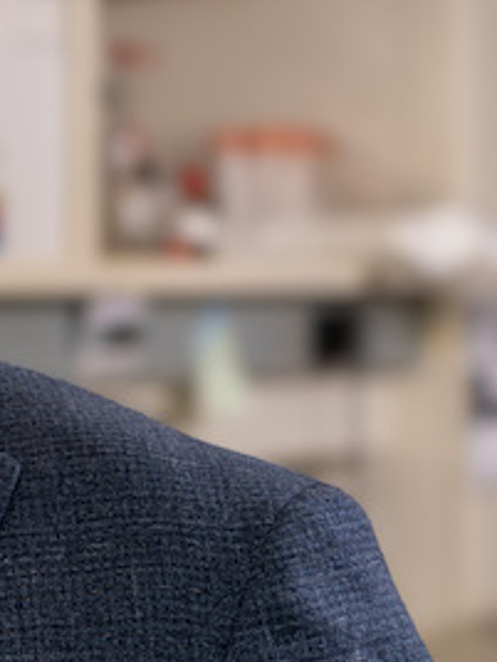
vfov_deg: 8.0
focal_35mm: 249
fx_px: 4767
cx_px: -643
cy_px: 366
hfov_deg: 5.8
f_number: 4
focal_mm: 63
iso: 160
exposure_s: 1/160
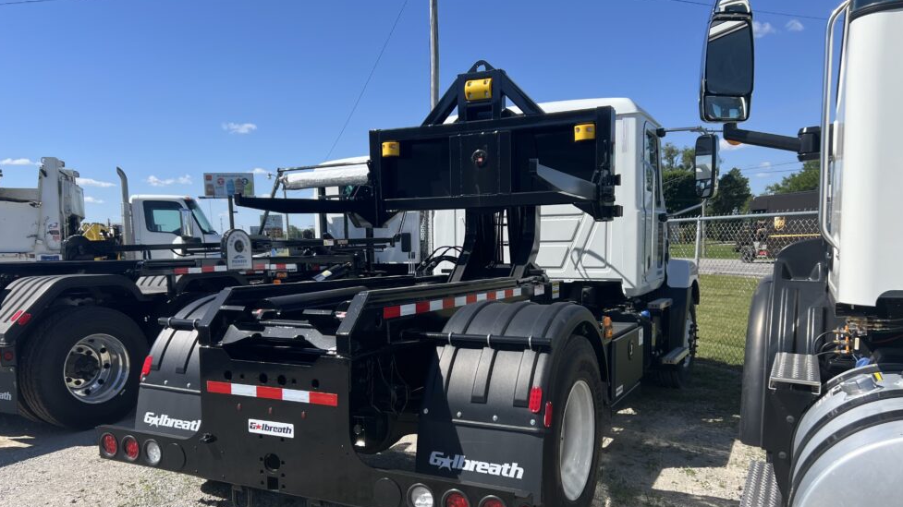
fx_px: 694
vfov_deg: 39.9
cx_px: 453
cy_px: 311
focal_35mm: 29
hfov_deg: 66.1
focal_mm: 5.7
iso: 50
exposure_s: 1/3571
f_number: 1.5
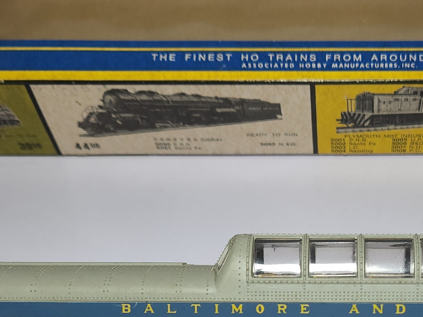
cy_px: 333
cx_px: 319
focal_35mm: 70
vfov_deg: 20.2
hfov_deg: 27.4
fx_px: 856
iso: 40
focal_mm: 5.4
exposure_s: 1/180
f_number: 1.8
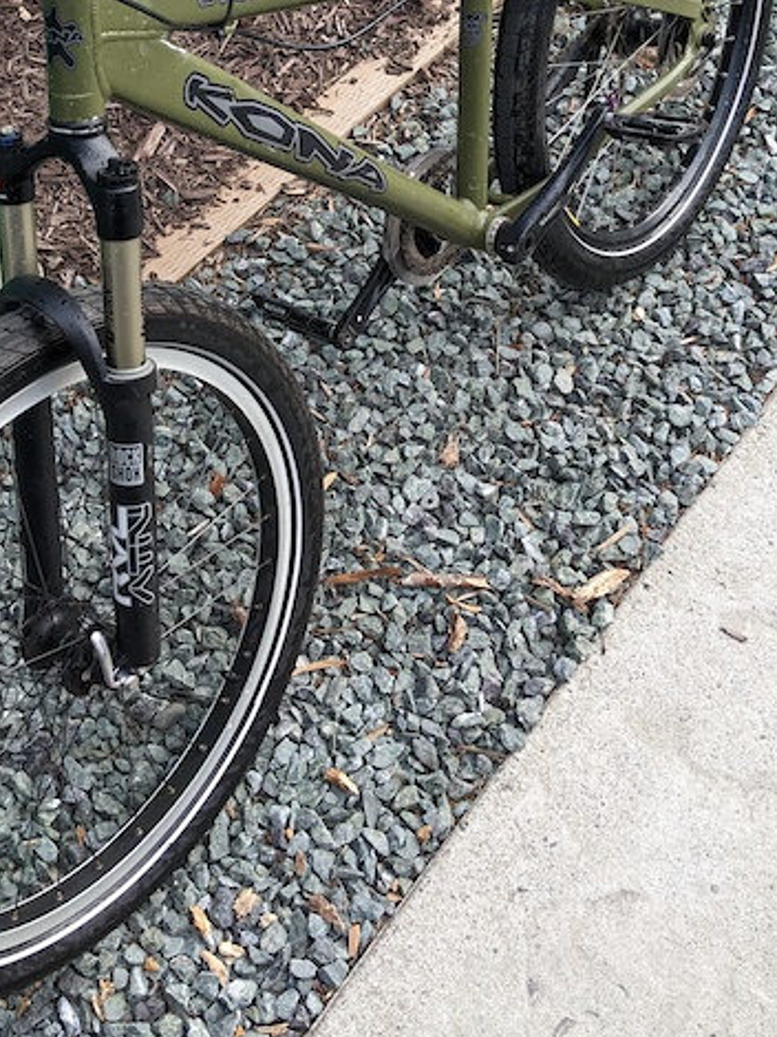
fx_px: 1378
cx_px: 267
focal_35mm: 46
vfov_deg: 40.4
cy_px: 300
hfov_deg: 31.3
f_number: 1.73
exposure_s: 1/668
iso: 64
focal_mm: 4.38
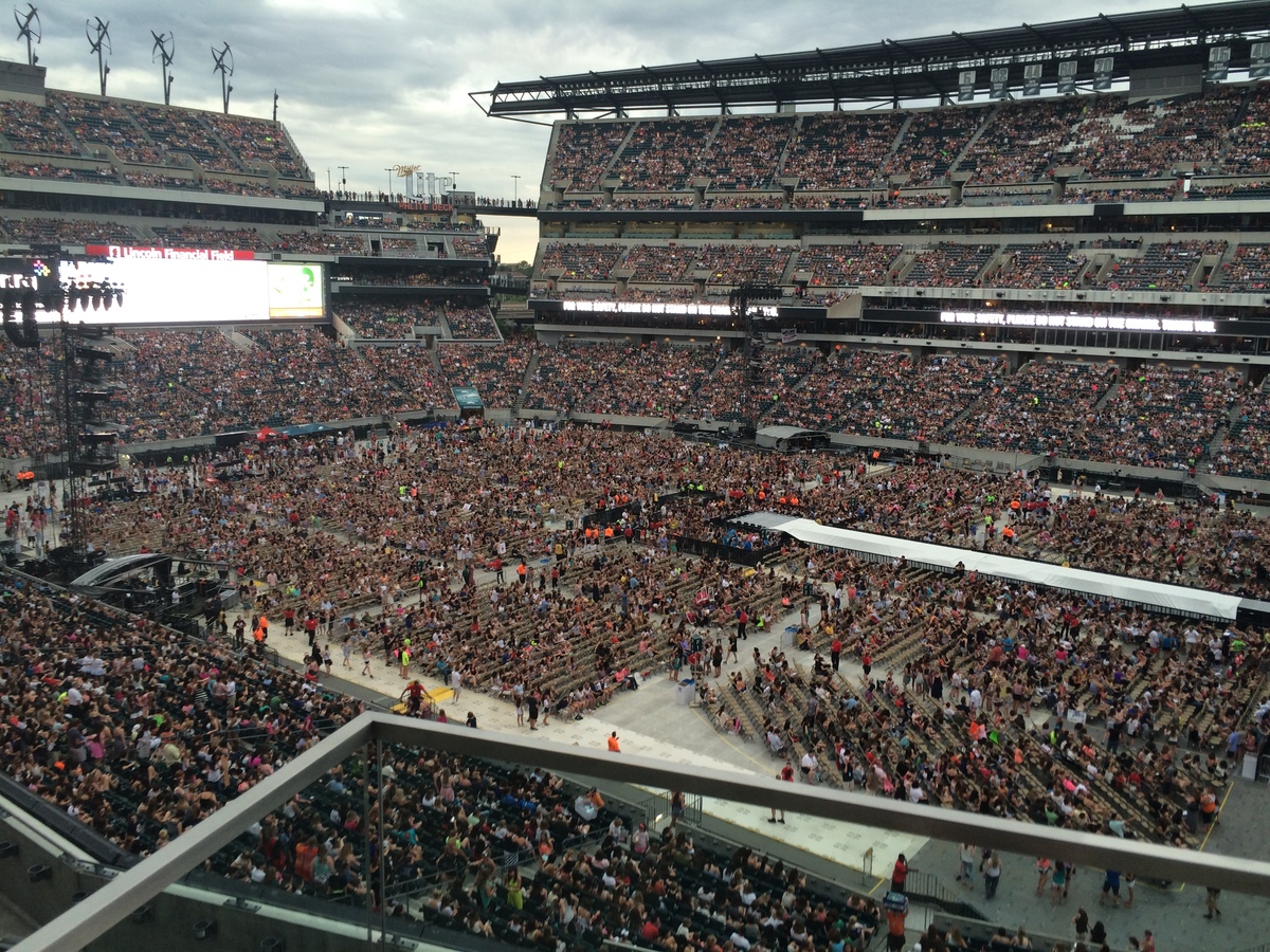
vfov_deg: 48.2
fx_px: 1064
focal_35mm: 29
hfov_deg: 61.7
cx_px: 635
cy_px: 476
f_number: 2.2
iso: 50
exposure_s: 1/60
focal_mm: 4.15
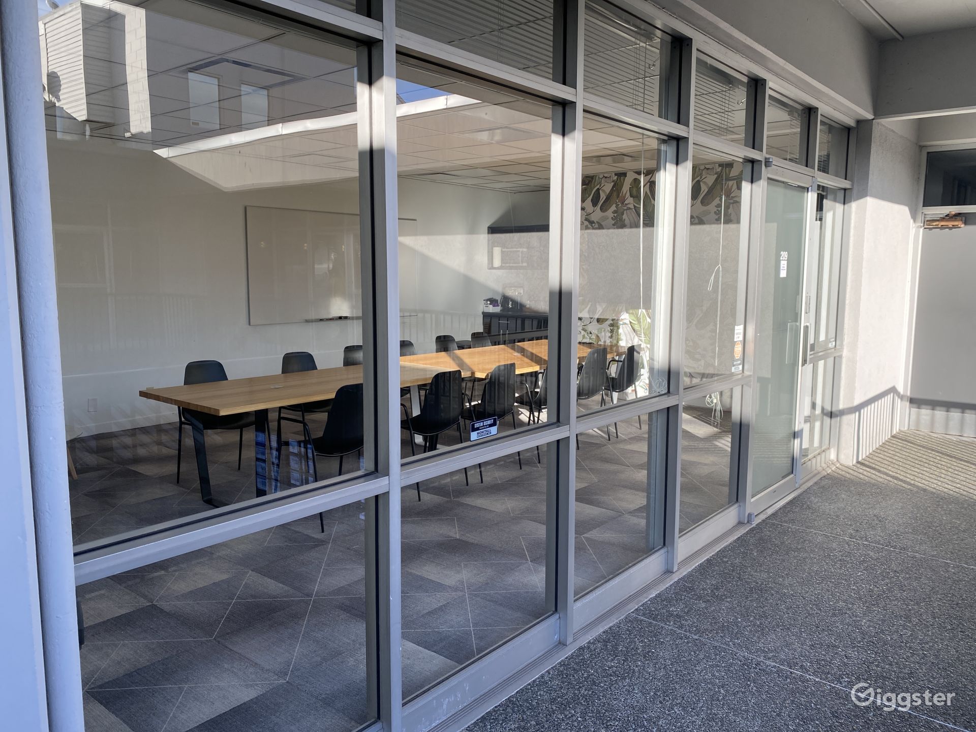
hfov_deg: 67.3
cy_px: 366
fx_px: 733
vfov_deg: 53.1
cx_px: 488
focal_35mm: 26
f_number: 1.8
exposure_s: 1/565
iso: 32
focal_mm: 4.25
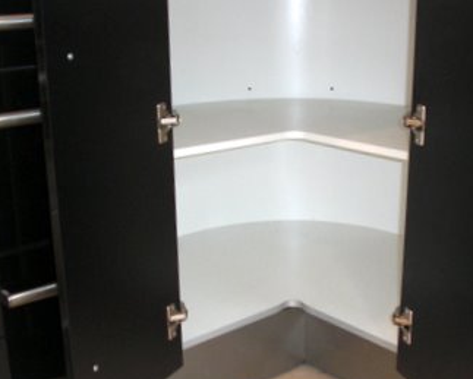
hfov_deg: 37.2
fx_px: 701
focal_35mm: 50
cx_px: 277
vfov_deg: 30.3
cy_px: 204
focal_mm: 6.3
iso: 200
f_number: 2.8
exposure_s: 1/30
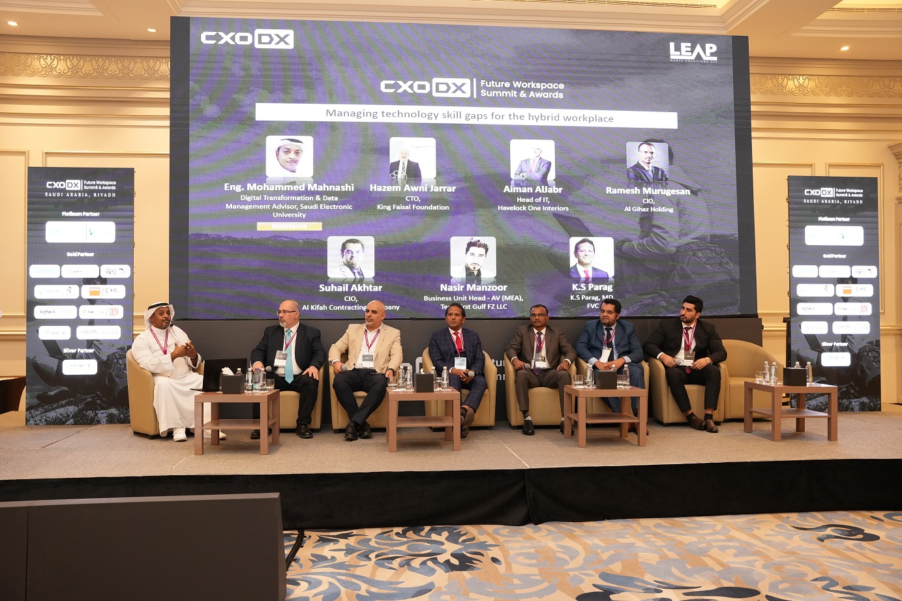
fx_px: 814
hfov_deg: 58.0
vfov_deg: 40.5
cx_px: 451
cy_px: 300
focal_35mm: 32
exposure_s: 1/125
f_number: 4
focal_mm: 32.5
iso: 2500
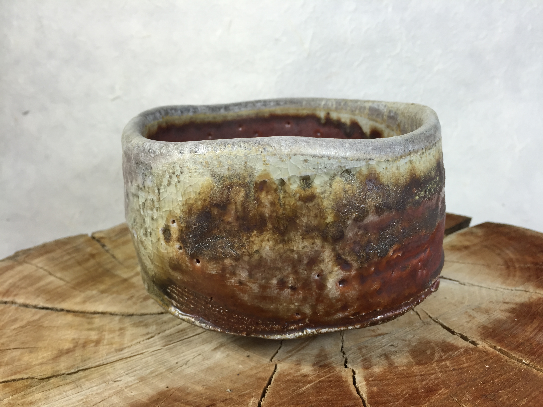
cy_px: 204
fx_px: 455
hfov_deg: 61.7
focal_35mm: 29
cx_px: 272
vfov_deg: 48.2
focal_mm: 4.15
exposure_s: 1/60
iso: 40
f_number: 2.2
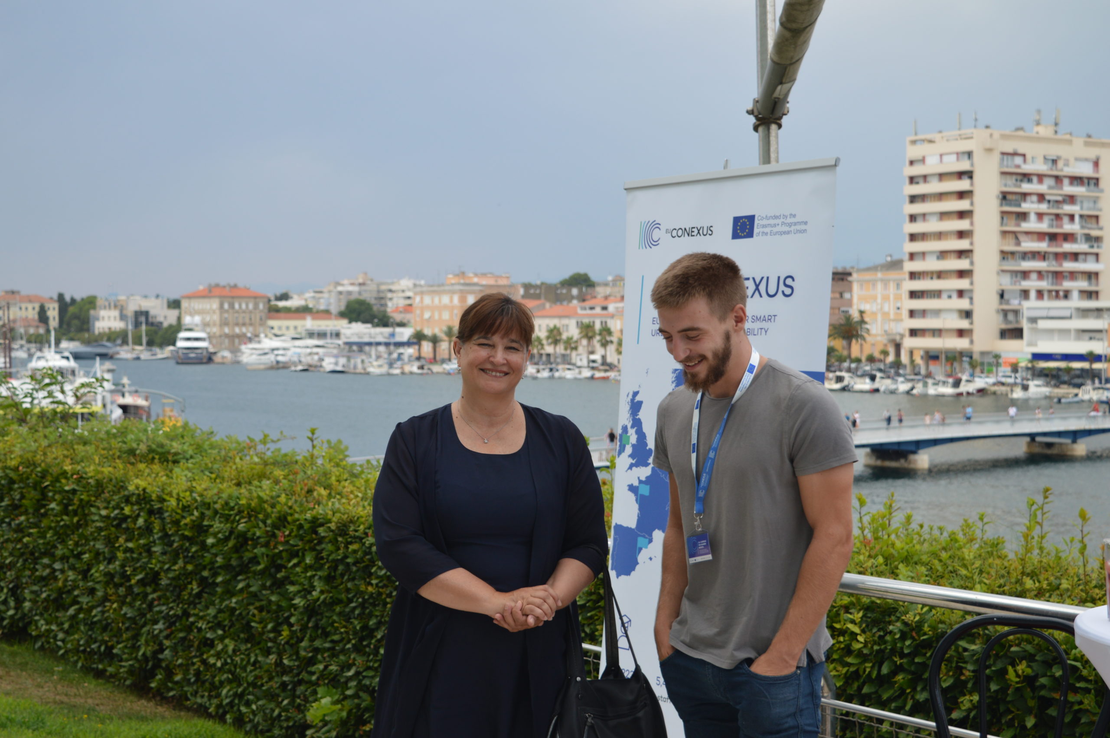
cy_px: 369
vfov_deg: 23.7
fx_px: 1756
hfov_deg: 35.1
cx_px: 555
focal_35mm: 57
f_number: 5.6
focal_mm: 38
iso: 200
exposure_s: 1/125
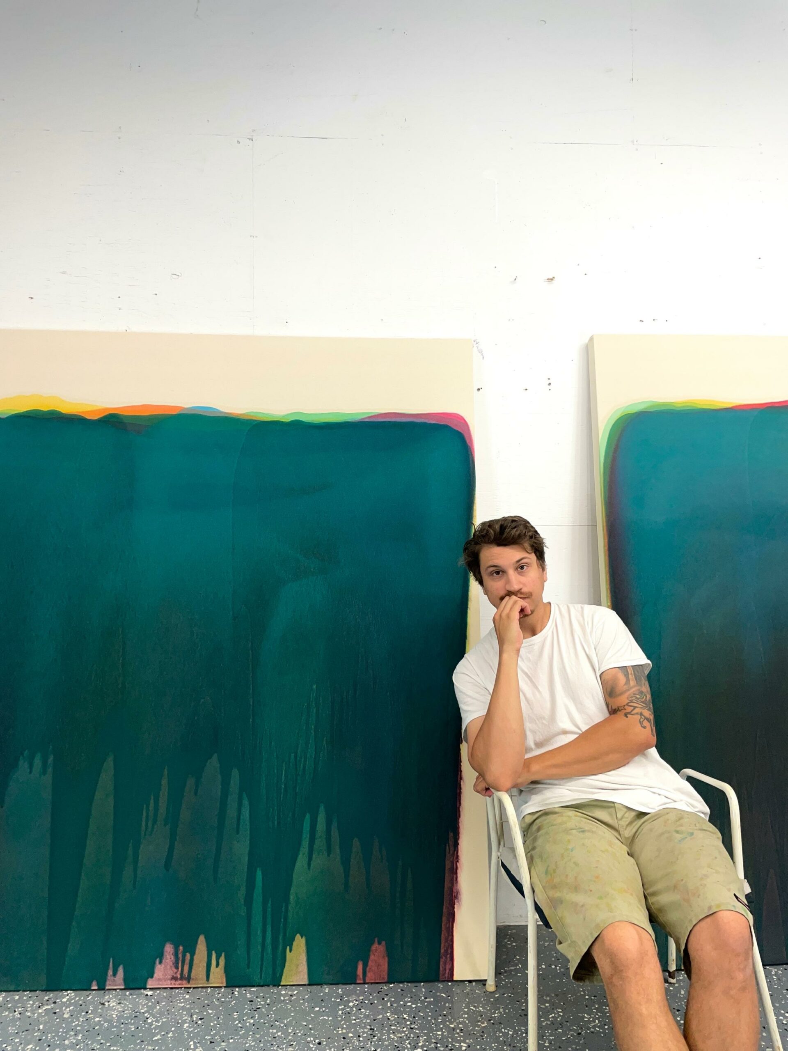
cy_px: 526
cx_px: 394
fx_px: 789
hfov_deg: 53.1
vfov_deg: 67.3
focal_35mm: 26
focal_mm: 4.2
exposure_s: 1/120
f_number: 1.6
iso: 80
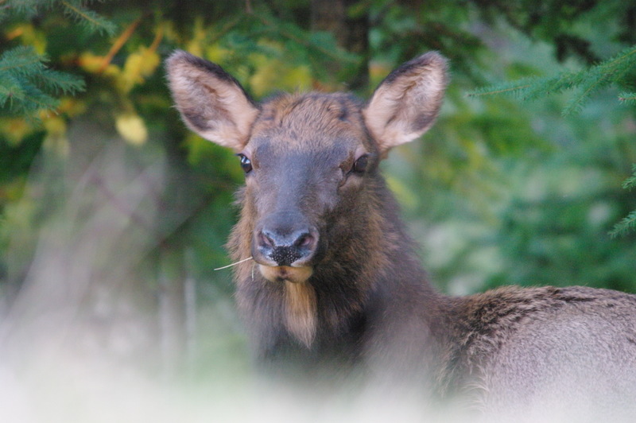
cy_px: 212
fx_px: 13239
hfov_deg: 2.8
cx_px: 318
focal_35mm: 750
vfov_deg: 1.8
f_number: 6.3
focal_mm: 500
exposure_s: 1/60
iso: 3200
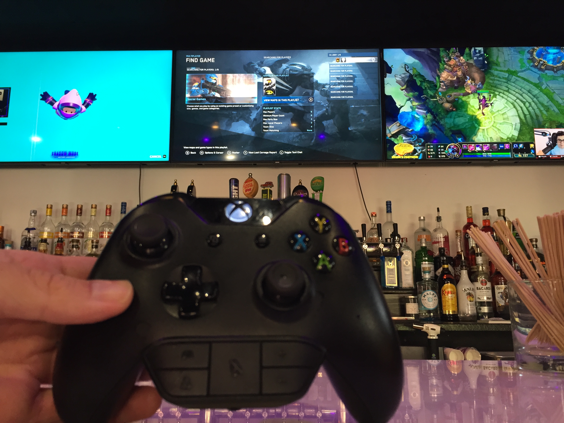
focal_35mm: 29
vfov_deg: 48.2
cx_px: 282
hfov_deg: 61.7
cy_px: 212
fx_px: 472
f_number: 2.2
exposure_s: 1/30
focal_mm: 4.15
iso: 80
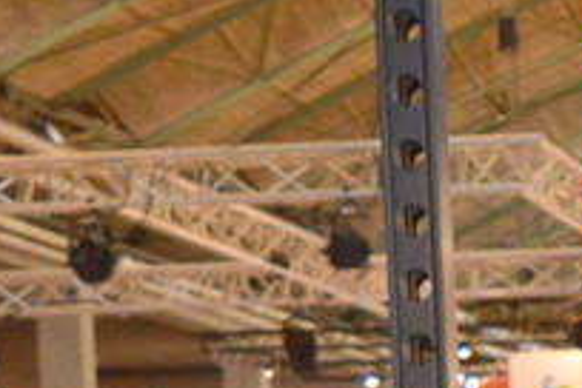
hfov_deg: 9.8
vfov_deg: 6.9
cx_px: 1310
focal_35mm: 188
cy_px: 892
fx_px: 3039
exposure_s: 1/160
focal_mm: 20
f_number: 3.5
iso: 720
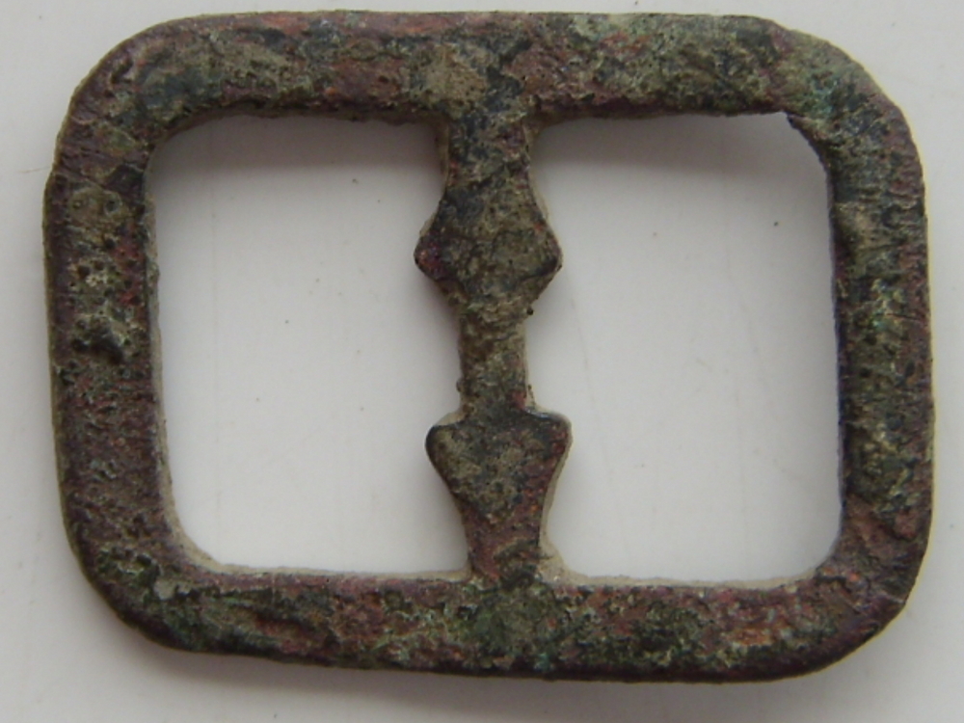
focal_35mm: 31
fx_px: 863
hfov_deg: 58.4
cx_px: 482
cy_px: 362
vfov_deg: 45.4
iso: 50
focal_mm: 6.3
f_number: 3.5
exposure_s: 1/42
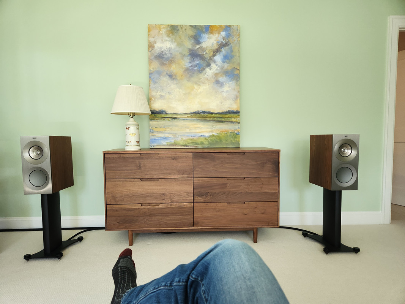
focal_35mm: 23
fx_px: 269
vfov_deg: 58.9
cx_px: 202
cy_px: 152
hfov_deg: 73.9
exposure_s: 1/180
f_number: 1.8
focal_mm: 5.4
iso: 200
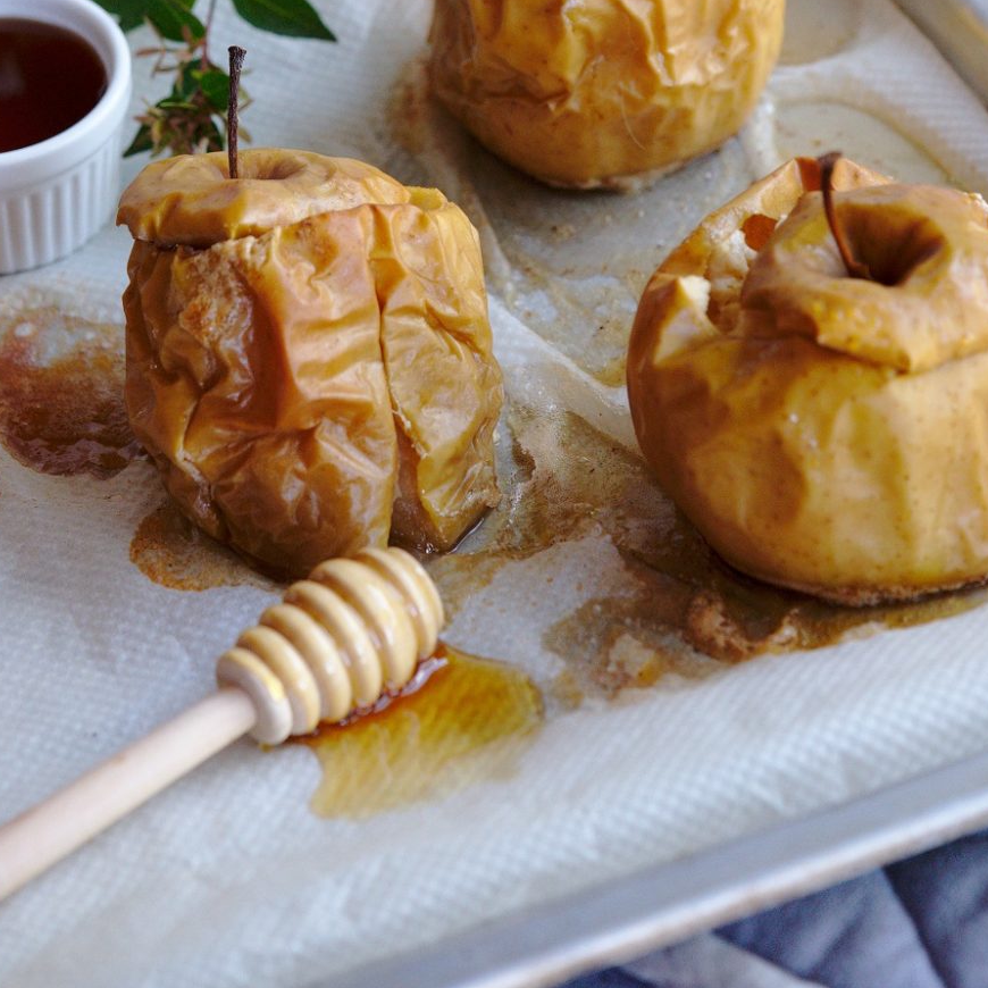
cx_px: 558
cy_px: 39
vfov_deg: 11.3
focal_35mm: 154
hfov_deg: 11.3
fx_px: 4973
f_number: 4.5
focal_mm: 90
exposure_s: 1/160
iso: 640
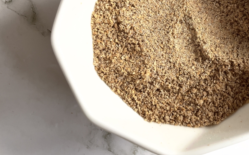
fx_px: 278
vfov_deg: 30.5
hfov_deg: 46.7
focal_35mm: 41
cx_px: 182
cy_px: 32
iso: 100
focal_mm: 4.2
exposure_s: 1/121
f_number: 1.6
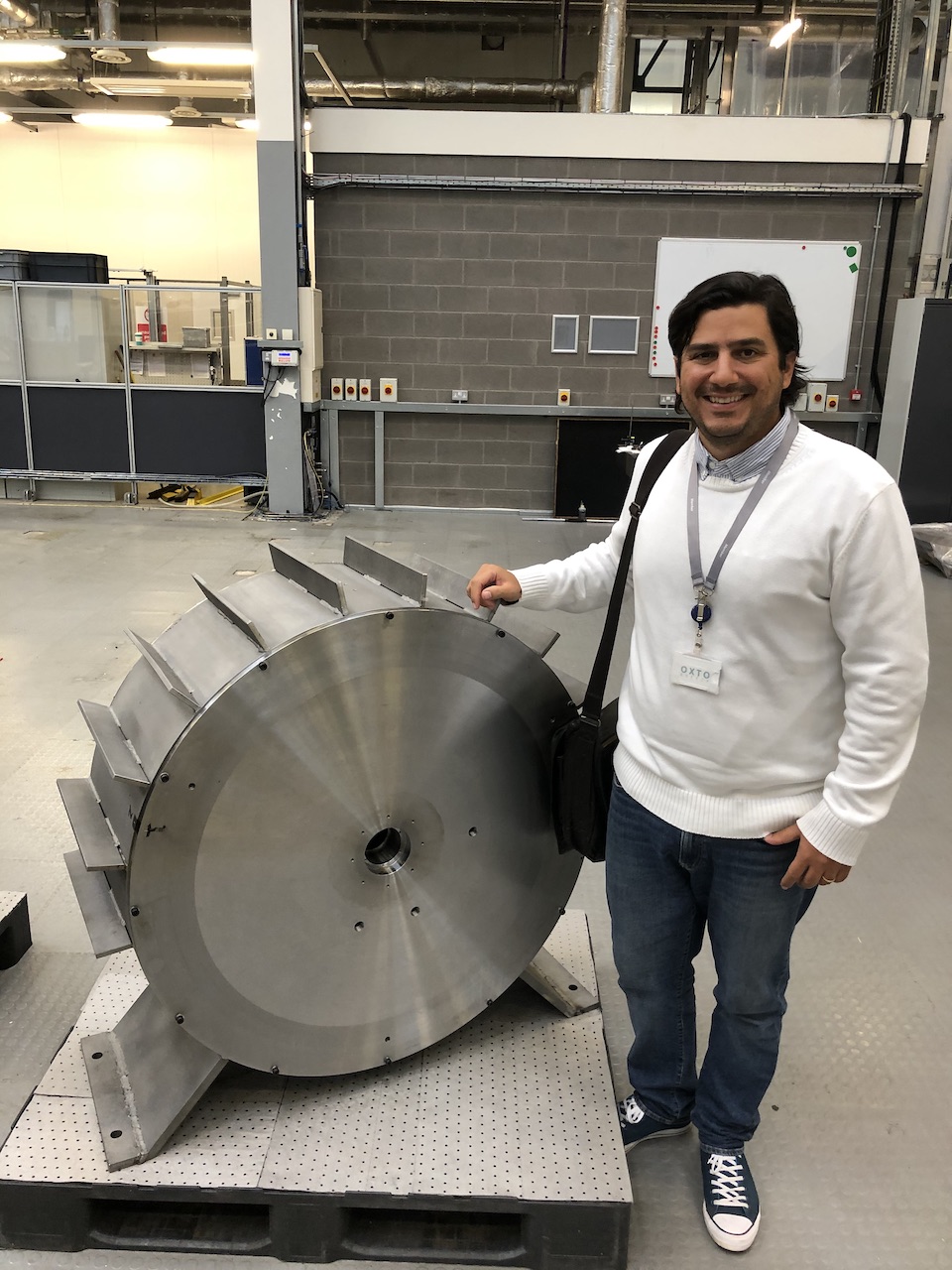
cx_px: 476
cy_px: 635
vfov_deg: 63.4
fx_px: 1027
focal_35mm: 28
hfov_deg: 49.7
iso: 40
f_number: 1.8
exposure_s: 1/25
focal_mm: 4
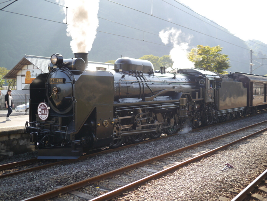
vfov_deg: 36.0
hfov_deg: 46.8
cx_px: 134
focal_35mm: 40
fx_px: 309
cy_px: 100
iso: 160
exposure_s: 1/800
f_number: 1.8
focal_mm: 20
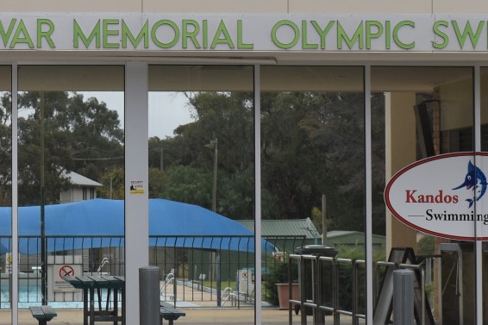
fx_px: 1978
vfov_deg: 9.4
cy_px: 158
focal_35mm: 146
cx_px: 119
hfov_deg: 14.0
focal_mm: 34
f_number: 8
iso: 100
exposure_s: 1/200
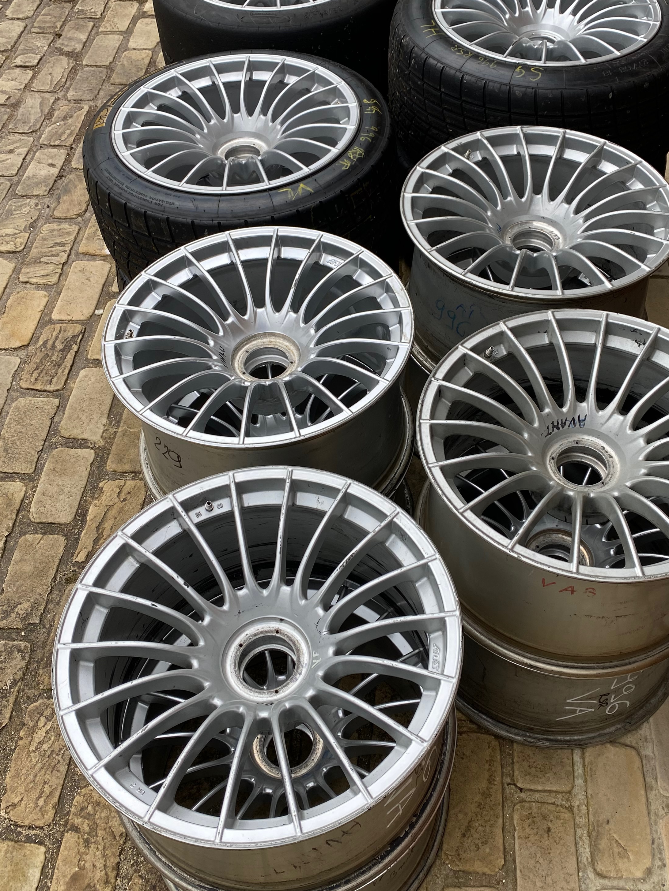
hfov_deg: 39.6
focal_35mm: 36
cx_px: 378
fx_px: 928
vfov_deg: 51.3
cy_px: 405
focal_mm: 4.25
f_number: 1.8
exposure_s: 1/311
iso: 32
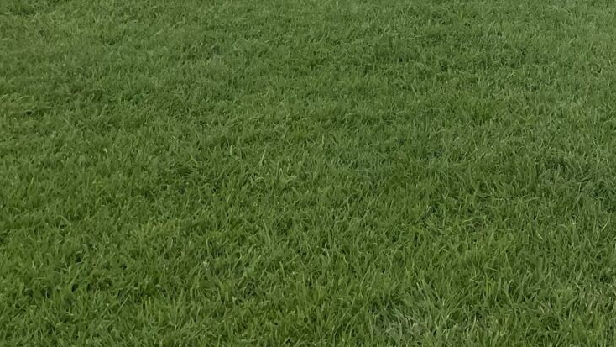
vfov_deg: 13.7
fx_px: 1290
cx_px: 539
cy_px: -269
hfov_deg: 26.1
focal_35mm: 79
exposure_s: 1/5051
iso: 32
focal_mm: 4.2
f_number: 1.6
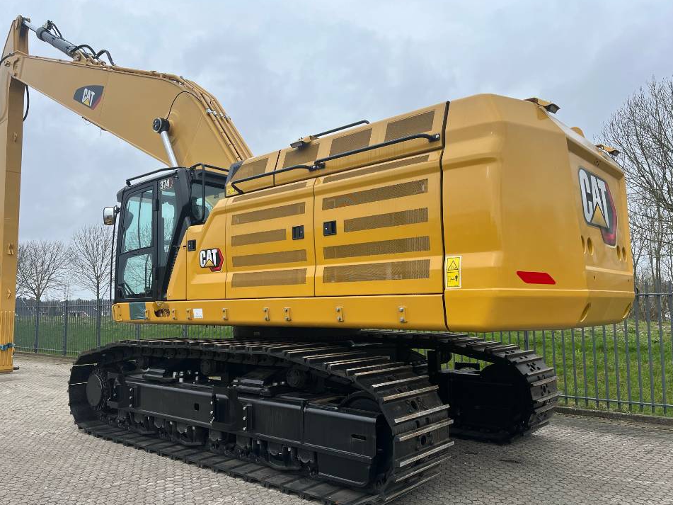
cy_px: 263
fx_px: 544
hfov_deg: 63.4
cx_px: 316
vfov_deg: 49.7
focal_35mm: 28
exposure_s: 1/1294
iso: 50
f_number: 1.6
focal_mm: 5.1
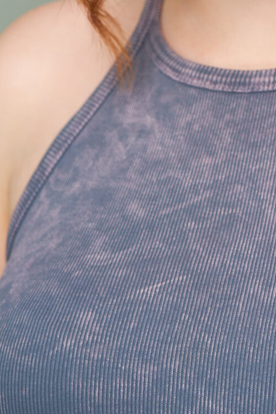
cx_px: 270
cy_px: -28
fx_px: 2370
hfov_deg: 6.6
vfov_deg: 9.9
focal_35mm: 206
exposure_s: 1/50
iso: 125
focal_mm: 85
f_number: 4.5
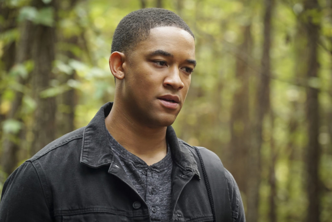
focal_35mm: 141
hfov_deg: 14.5
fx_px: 1301
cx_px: 166
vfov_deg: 9.7
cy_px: 111
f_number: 4.5
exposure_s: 1/250
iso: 1600
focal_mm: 141
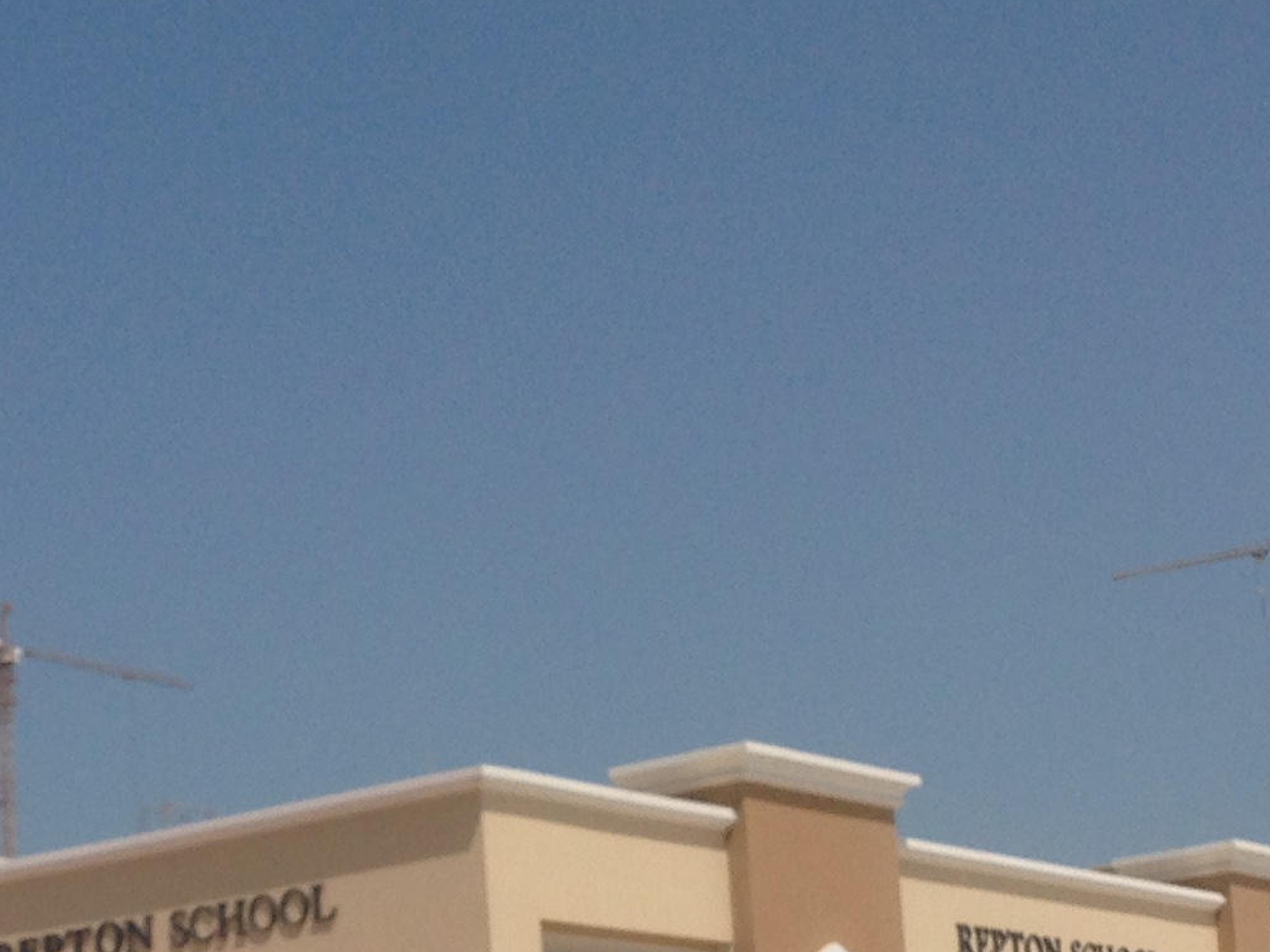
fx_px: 3925
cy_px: 883
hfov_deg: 18.4
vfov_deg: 13.7
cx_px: 537
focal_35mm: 107
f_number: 2.4
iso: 50
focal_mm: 4.12
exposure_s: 1/3876
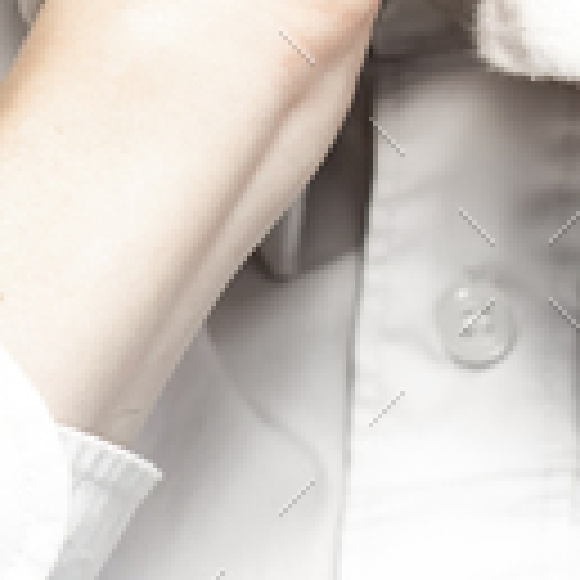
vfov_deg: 3.5
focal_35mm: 494
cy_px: -441
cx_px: 499
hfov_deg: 3.5
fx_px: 9364
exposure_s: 1/200
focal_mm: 85
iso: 125
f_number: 4
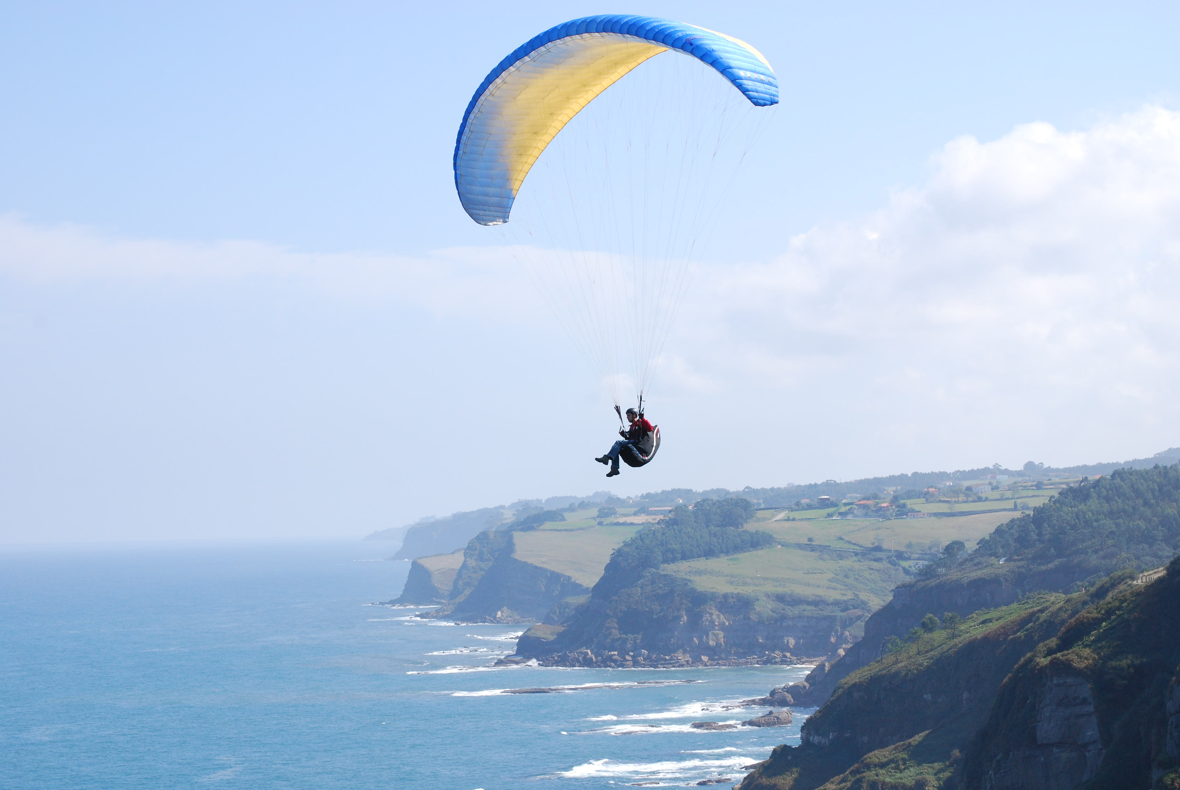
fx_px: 2954
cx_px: 590
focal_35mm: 90
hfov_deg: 22.6
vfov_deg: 15.2
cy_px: 395
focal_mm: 60
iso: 400
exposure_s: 1/500
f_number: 11
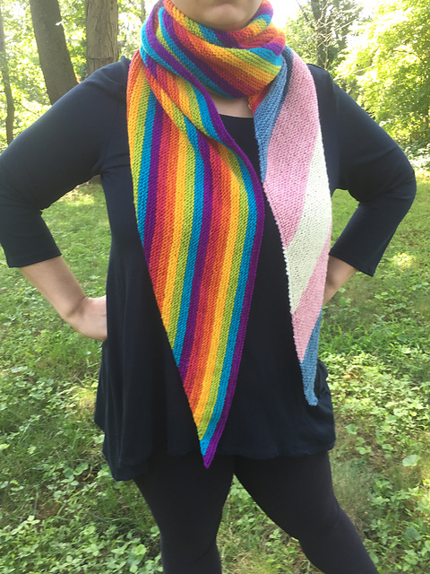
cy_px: 287
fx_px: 480
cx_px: 215
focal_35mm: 29
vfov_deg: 61.7
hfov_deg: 48.2
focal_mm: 4.15
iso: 40
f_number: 2.2
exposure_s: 1/60
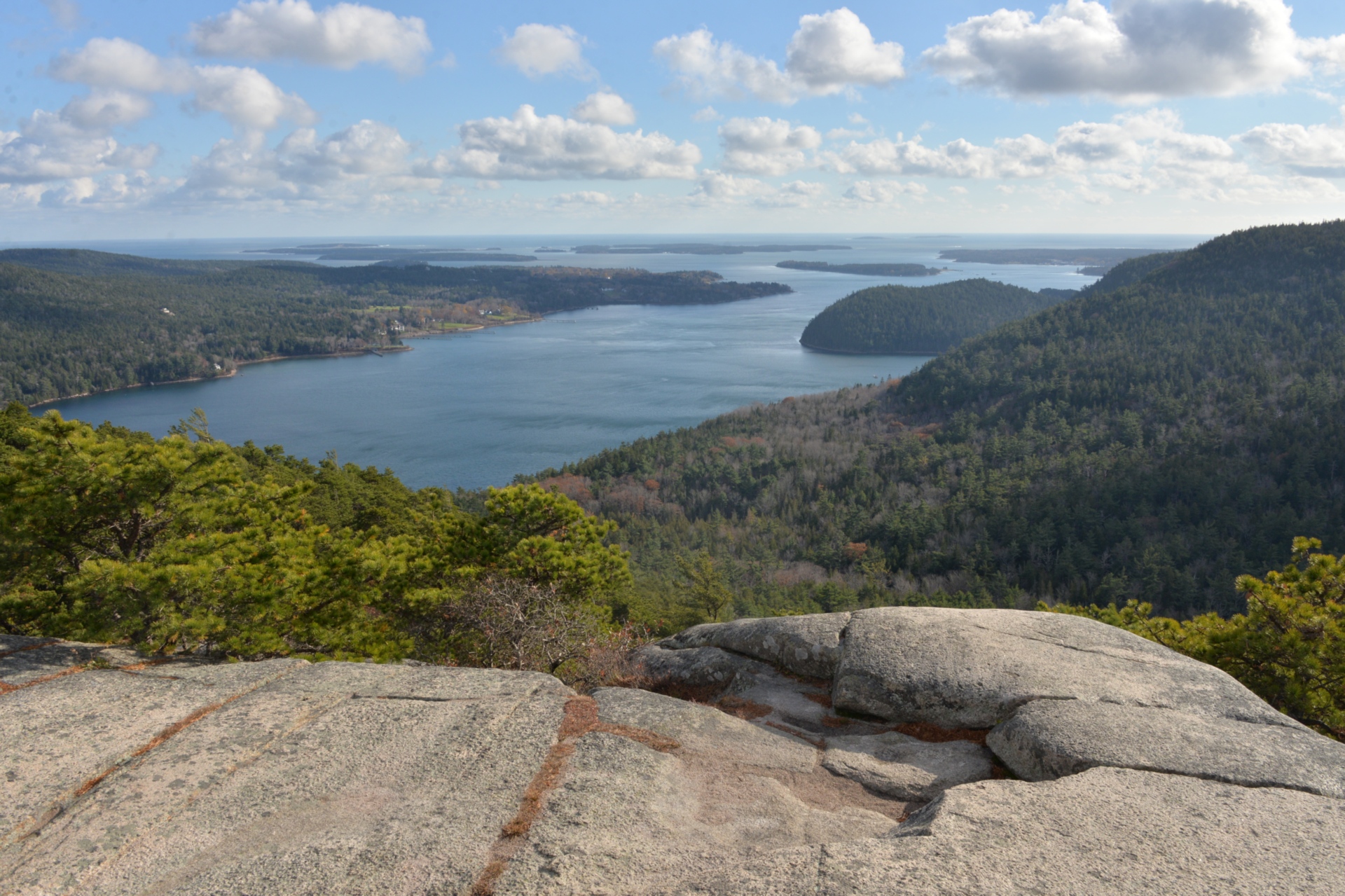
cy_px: 448
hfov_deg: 65.5
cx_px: 672
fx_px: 1046
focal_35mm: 28
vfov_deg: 46.4
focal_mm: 28
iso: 320
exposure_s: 1/500
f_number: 11
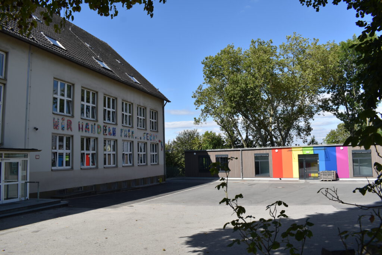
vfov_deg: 47.9
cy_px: 128
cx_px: 191
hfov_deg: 67.4
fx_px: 287
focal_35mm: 27
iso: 100
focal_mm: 18
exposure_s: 1/250
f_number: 8
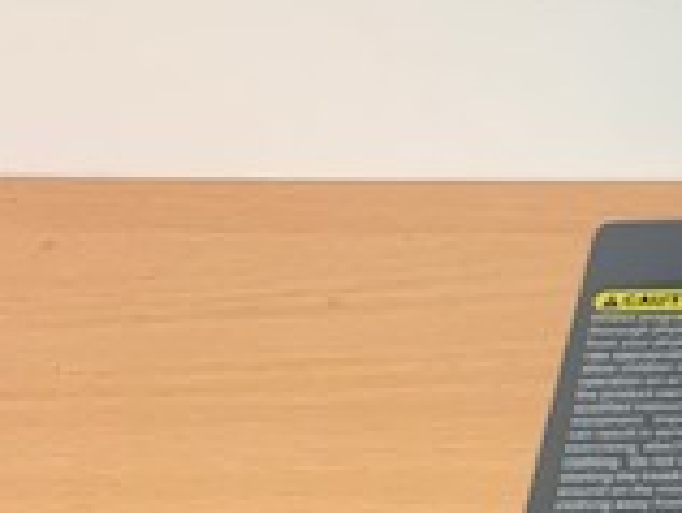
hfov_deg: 15.5
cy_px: 810
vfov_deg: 13.2
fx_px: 2072
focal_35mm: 105
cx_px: 1295
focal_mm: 4.25
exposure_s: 1/50
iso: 250
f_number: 1.8
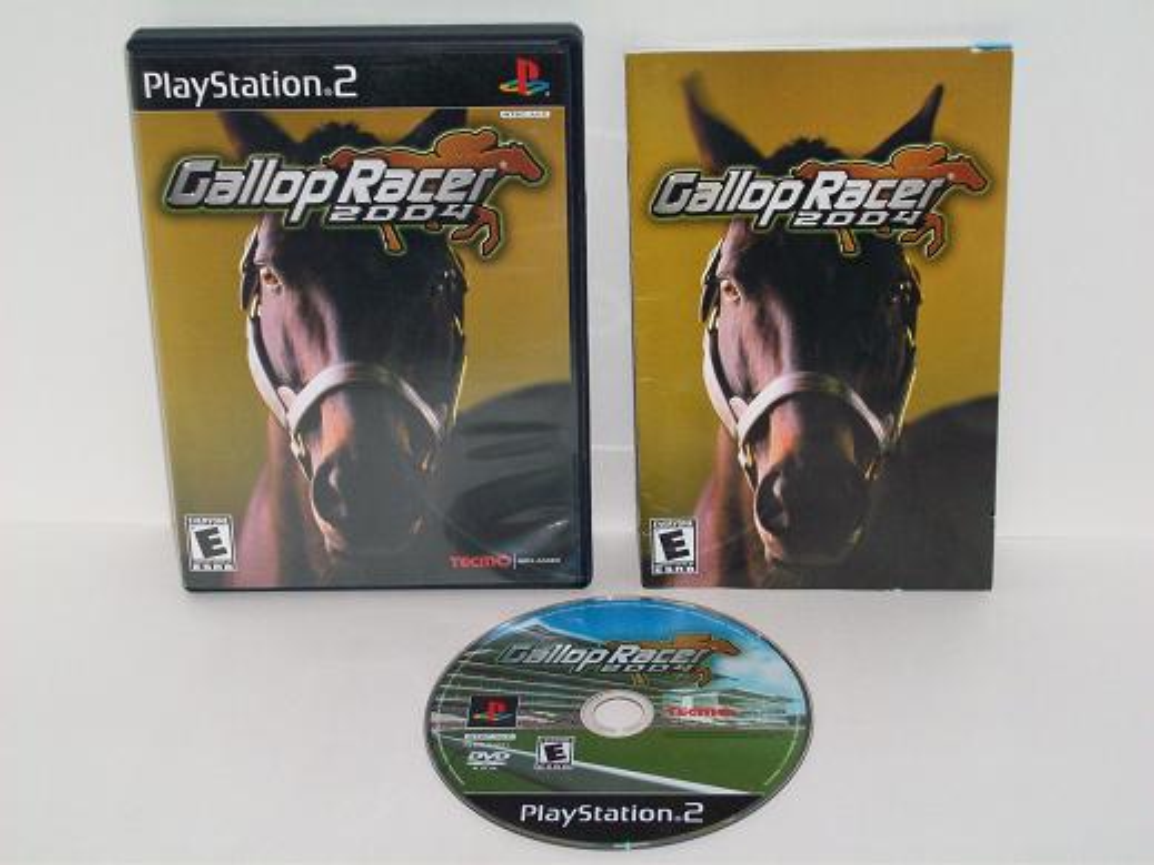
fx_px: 2566
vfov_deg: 19.1
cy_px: 432
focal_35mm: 77
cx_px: 577
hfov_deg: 25.3
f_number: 4.2
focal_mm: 12.8
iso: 160
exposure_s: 1/71.5
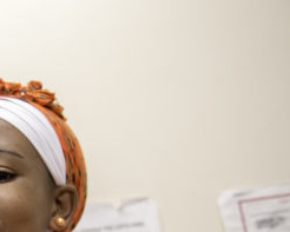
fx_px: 550
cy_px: 247
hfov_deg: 26.0
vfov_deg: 22.7
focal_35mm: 64
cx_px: -70
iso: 1000
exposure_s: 1/200
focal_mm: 24
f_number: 2.8
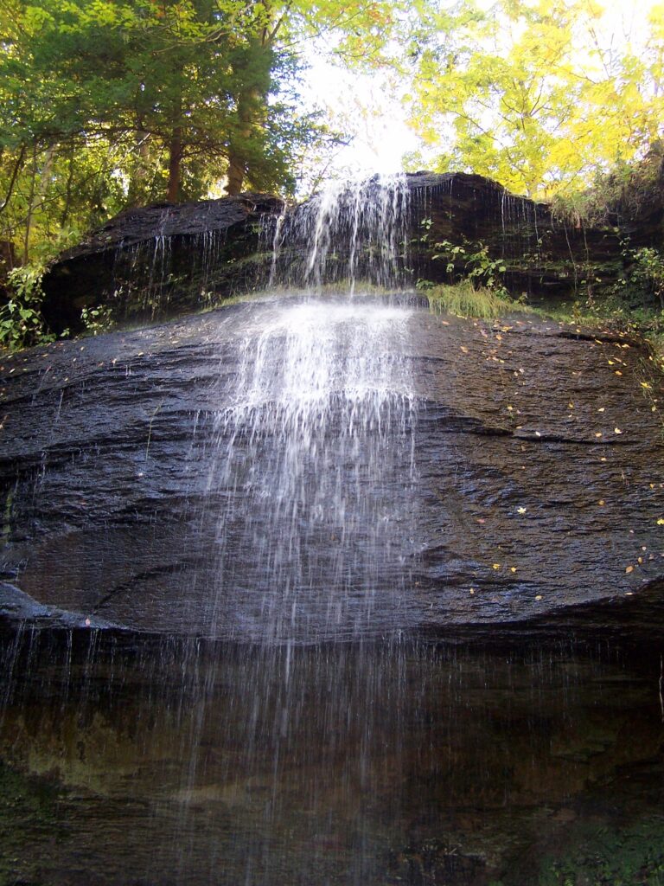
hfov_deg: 37.7
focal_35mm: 38
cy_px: 443
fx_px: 972
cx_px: 332
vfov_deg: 49.0
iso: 140
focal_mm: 6.3
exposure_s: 1/30
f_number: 2.8
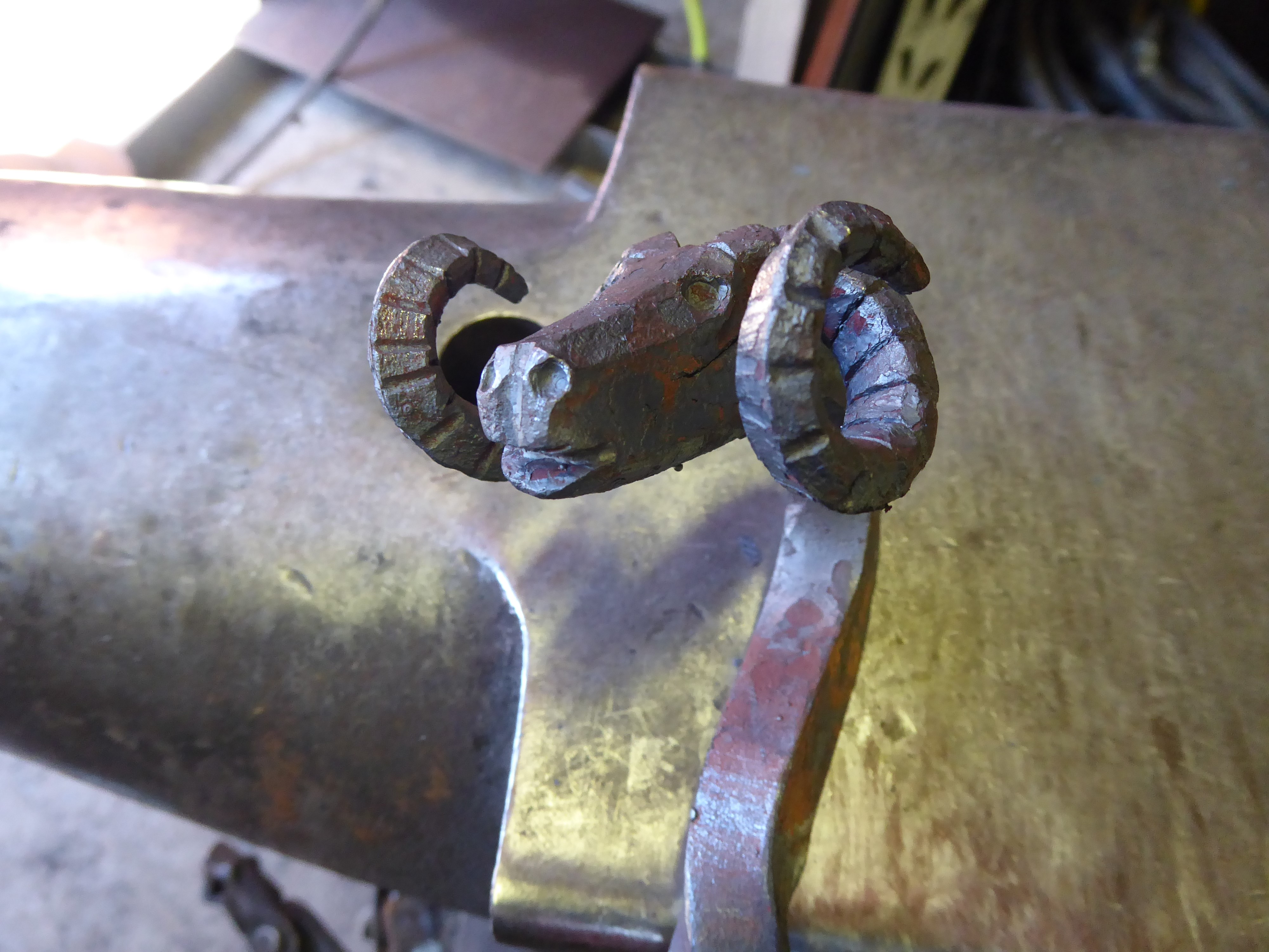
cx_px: 634
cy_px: 476
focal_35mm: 25
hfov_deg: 69.4
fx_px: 916
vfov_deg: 54.9
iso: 400
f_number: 3.3
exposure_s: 1/50
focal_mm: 4.3
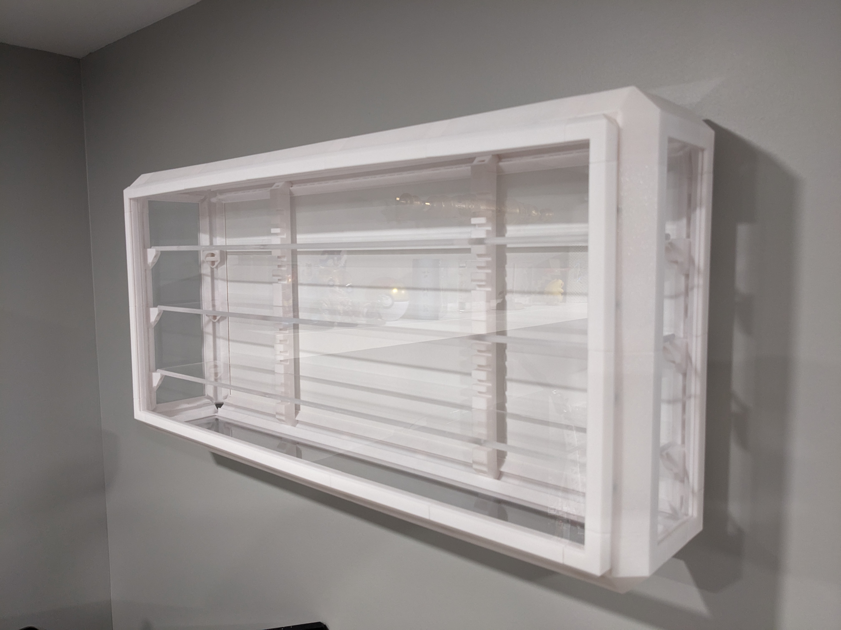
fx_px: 656
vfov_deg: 51.4
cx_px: 420
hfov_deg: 65.3
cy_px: 315
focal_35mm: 27
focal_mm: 4.38
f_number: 1.73
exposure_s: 1/24
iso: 137
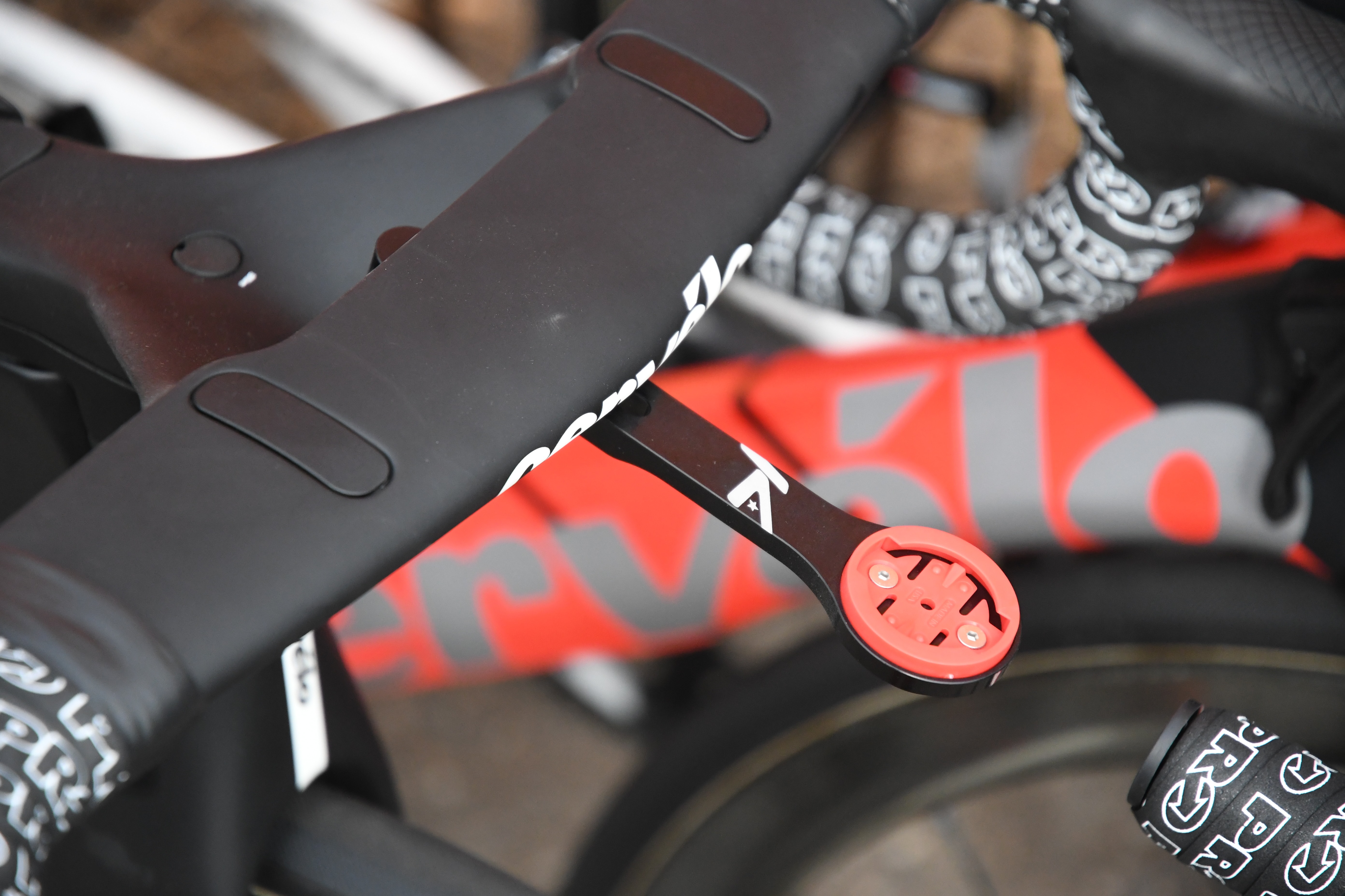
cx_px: 672
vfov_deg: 11.4
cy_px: 448
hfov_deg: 17.1
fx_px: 4483
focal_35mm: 120
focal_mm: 80
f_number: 4
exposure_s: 1/8000
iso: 2000
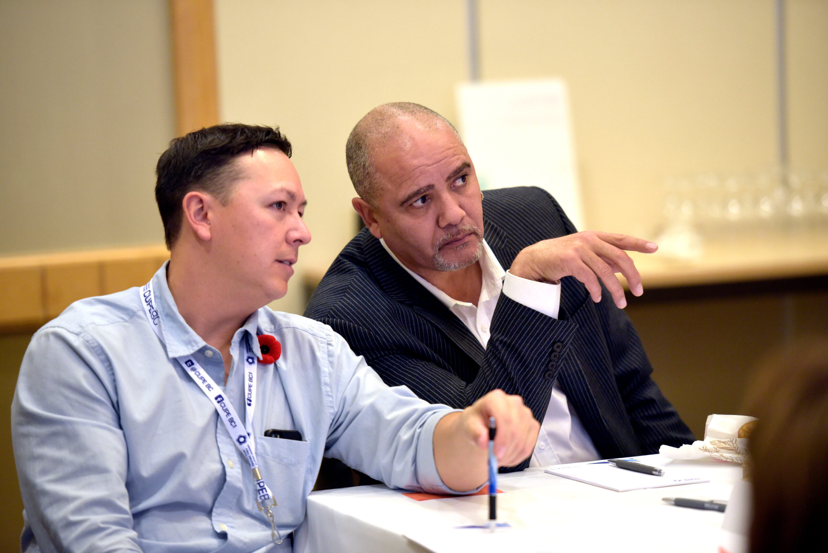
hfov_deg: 13.7
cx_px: 414
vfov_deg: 9.2
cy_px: 276
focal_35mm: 150
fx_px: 3451
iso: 2500
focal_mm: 150
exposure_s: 1/250
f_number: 2.8
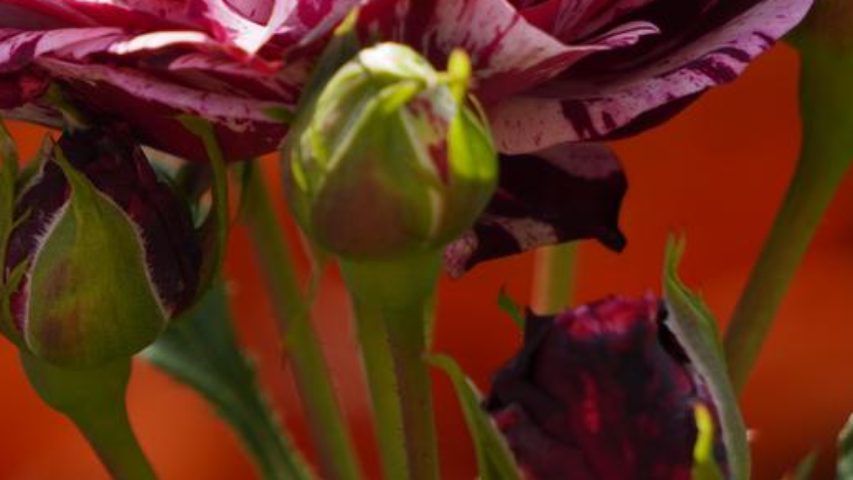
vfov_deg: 1.9
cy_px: -68
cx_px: 294
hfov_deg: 3.4
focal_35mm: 638
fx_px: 14433
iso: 200
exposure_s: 1/400
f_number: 6.3
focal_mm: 210
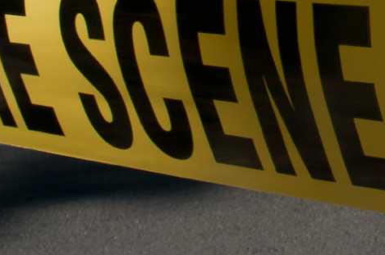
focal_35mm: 118
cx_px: 518
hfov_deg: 16.3
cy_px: -177
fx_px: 1260
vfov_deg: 10.9
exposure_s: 1/100
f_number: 16
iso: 200
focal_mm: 18
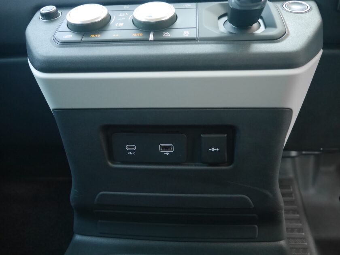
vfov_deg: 49.7
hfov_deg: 63.4
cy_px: 128
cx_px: 170
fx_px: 275
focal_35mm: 28
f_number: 3.5
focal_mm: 14
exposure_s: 1/60
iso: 1250
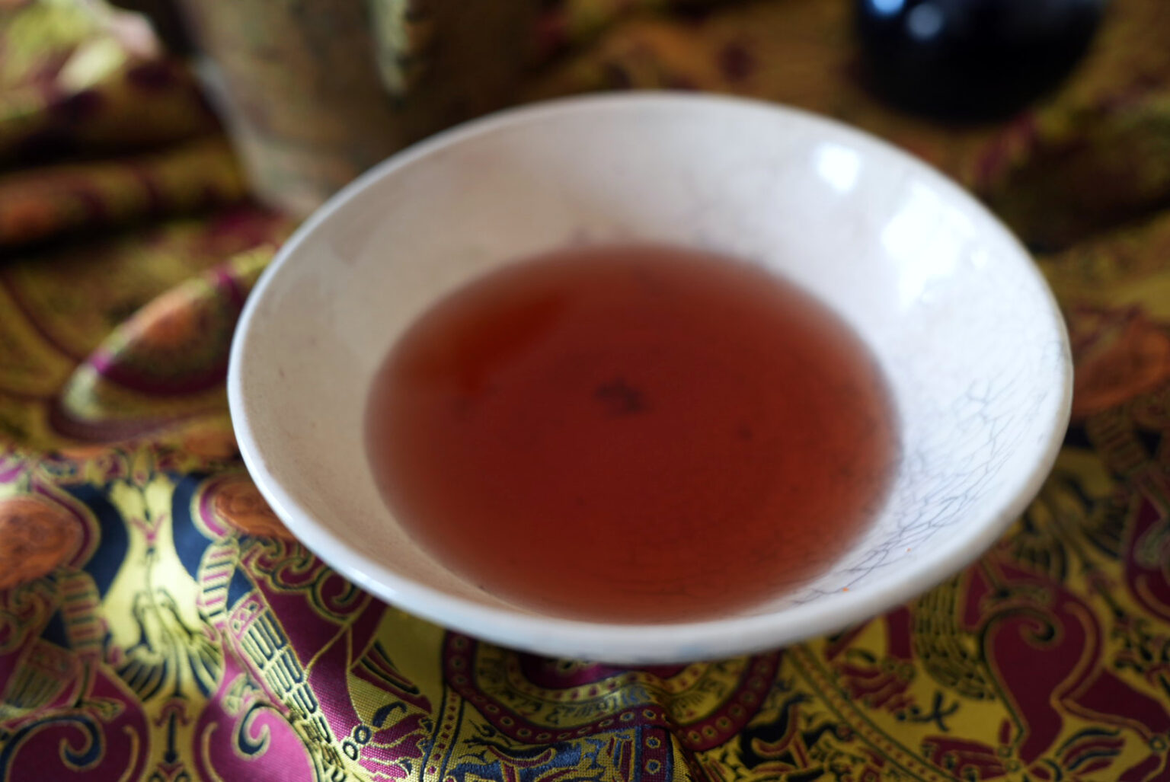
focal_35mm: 30
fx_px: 976
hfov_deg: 61.9
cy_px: 391
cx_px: 585
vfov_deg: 43.7
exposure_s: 1/30
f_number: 2.8
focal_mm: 30
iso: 1000
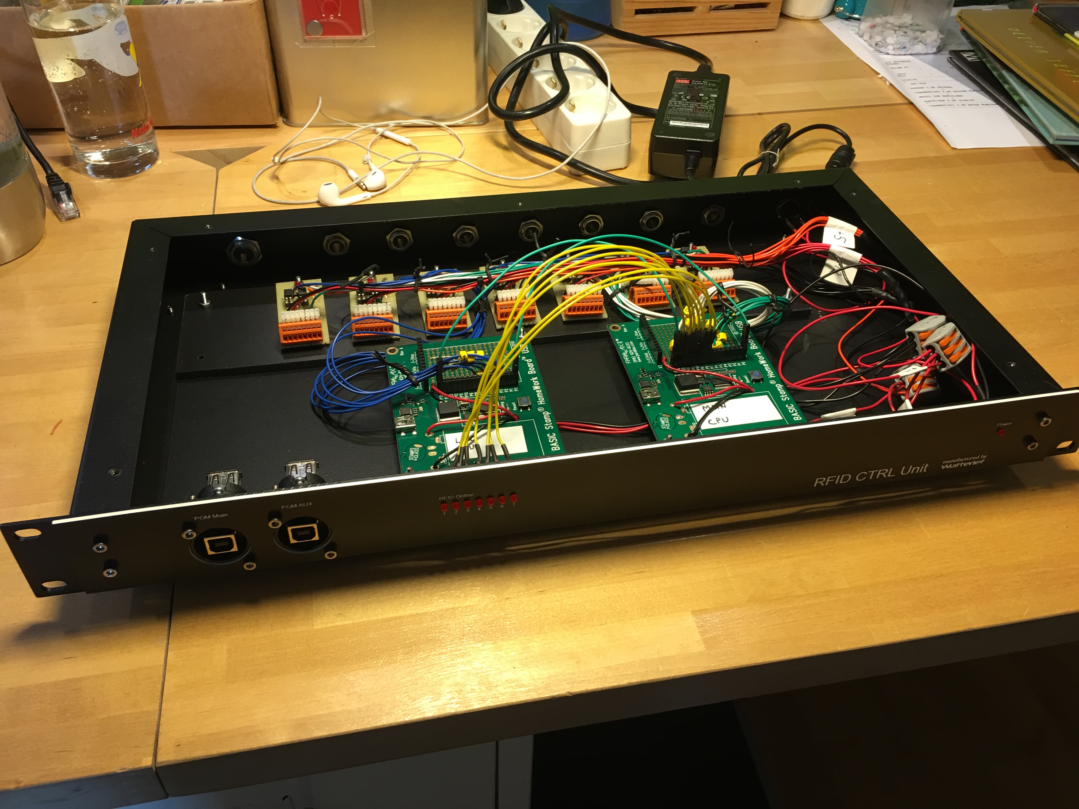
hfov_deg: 61.7
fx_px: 904
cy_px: 404
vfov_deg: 48.2
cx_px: 540
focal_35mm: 29
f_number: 2.2
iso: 40
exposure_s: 1/17
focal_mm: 4.15
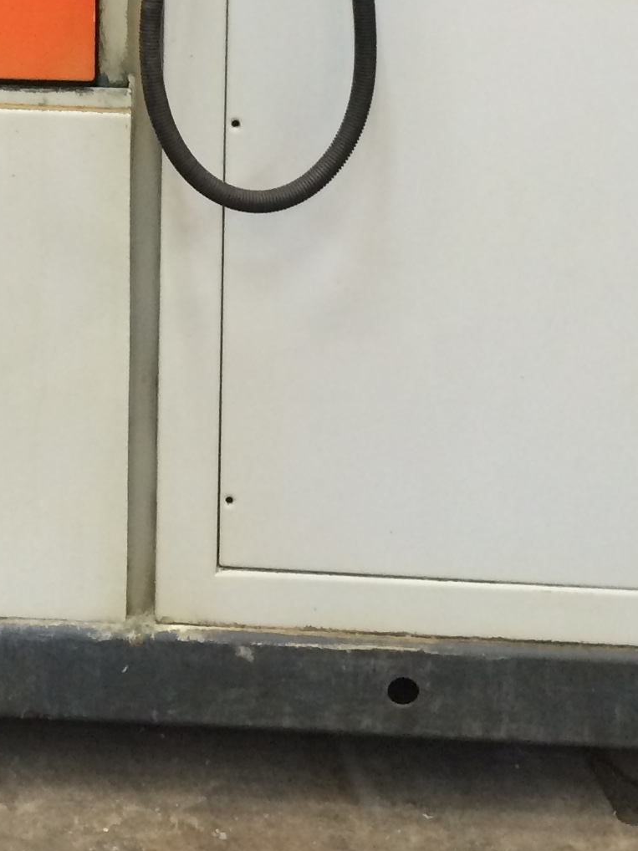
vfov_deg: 18.9
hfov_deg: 15.4
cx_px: -98
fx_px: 2286
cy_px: -383
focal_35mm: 93
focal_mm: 4.15
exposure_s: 1/33
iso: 160
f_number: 2.2
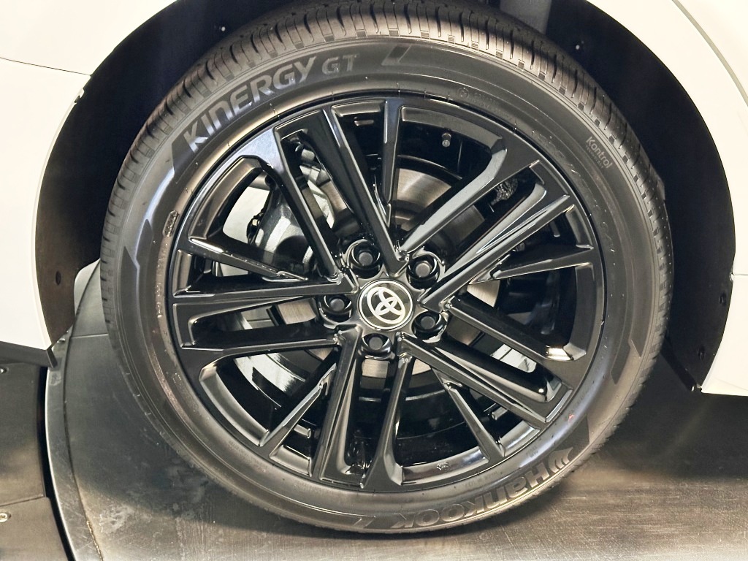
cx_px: 374
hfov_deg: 39.7
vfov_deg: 30.3
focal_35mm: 48
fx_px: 1037
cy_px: 280
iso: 640
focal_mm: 6.86
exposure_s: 1/20
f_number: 1.78
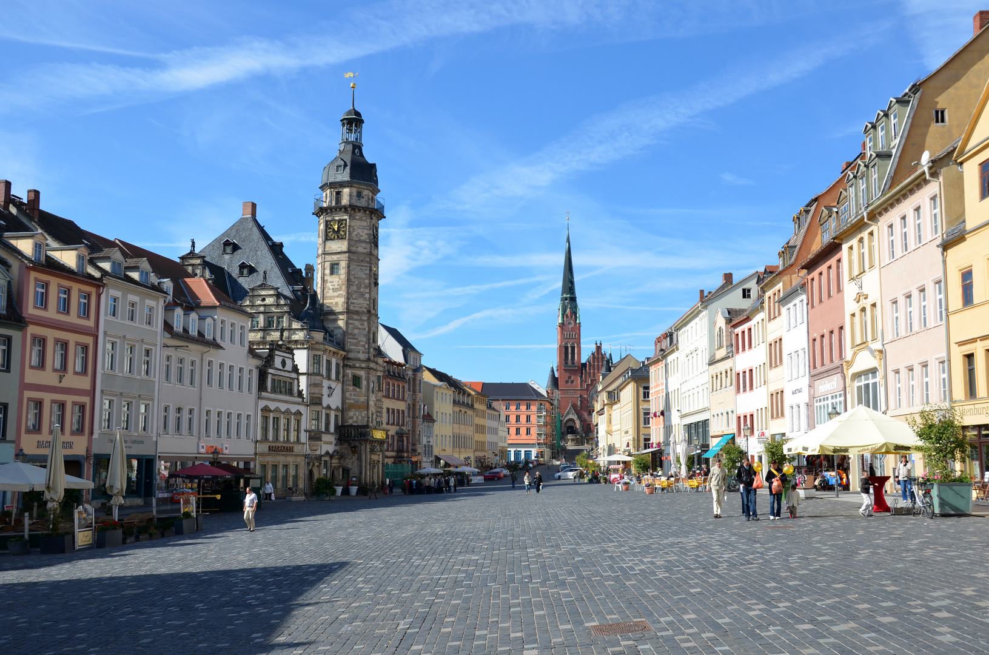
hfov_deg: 53.2
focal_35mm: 36
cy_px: 328
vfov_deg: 36.7
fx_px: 987
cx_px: 494
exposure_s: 1/250
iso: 100
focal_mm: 24
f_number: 8
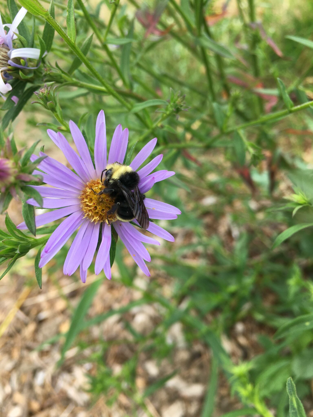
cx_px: 156
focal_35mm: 29
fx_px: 350
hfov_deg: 48.2
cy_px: 208
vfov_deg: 61.7
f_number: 2.2
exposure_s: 1/229
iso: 25
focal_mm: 4.15
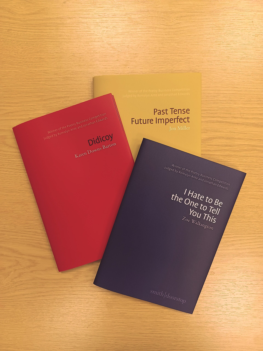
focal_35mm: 25
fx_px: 253
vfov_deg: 69.4
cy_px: 176
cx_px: 132
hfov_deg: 54.9
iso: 250
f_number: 1.8
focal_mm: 4.6
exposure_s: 1/33
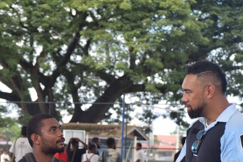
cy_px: 125
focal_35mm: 190
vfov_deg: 7.2
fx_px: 1282
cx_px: 84
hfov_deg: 10.8
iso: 400
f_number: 7.1
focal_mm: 80
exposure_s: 1/200
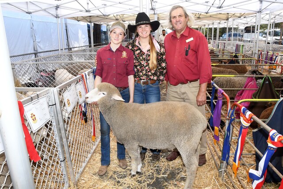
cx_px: 142
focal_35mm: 27
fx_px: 212
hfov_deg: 67.4
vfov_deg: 48.0
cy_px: 94
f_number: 13
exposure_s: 1/250
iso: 640
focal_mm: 18
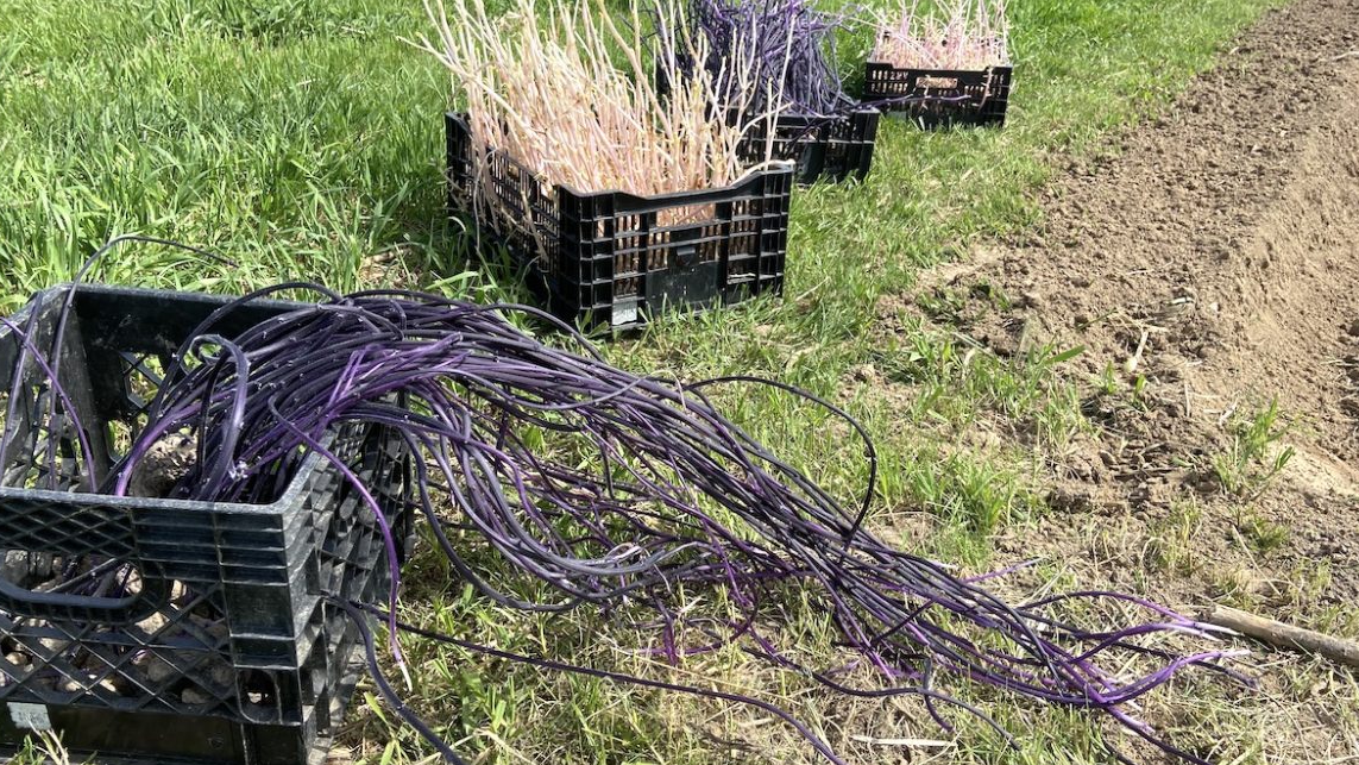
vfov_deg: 40.2
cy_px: 369
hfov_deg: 66.1
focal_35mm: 29
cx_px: 681
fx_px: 1045
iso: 32
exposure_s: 1/1206
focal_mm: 4.25
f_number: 1.8
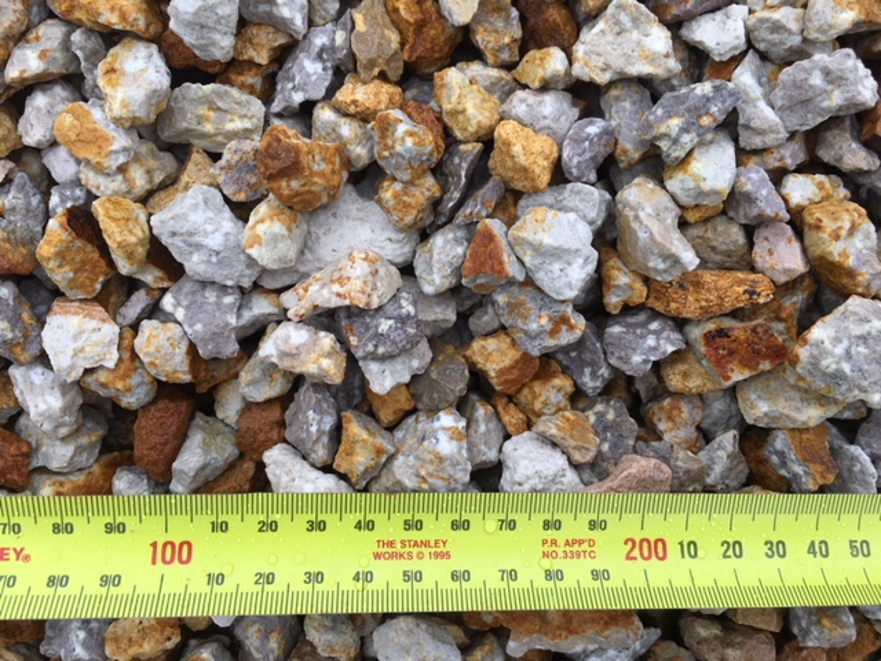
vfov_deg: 48.2
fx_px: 738
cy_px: 330
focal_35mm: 29
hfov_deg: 61.7
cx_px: 440
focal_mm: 4.15
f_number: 2.2
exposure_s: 1/351
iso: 25
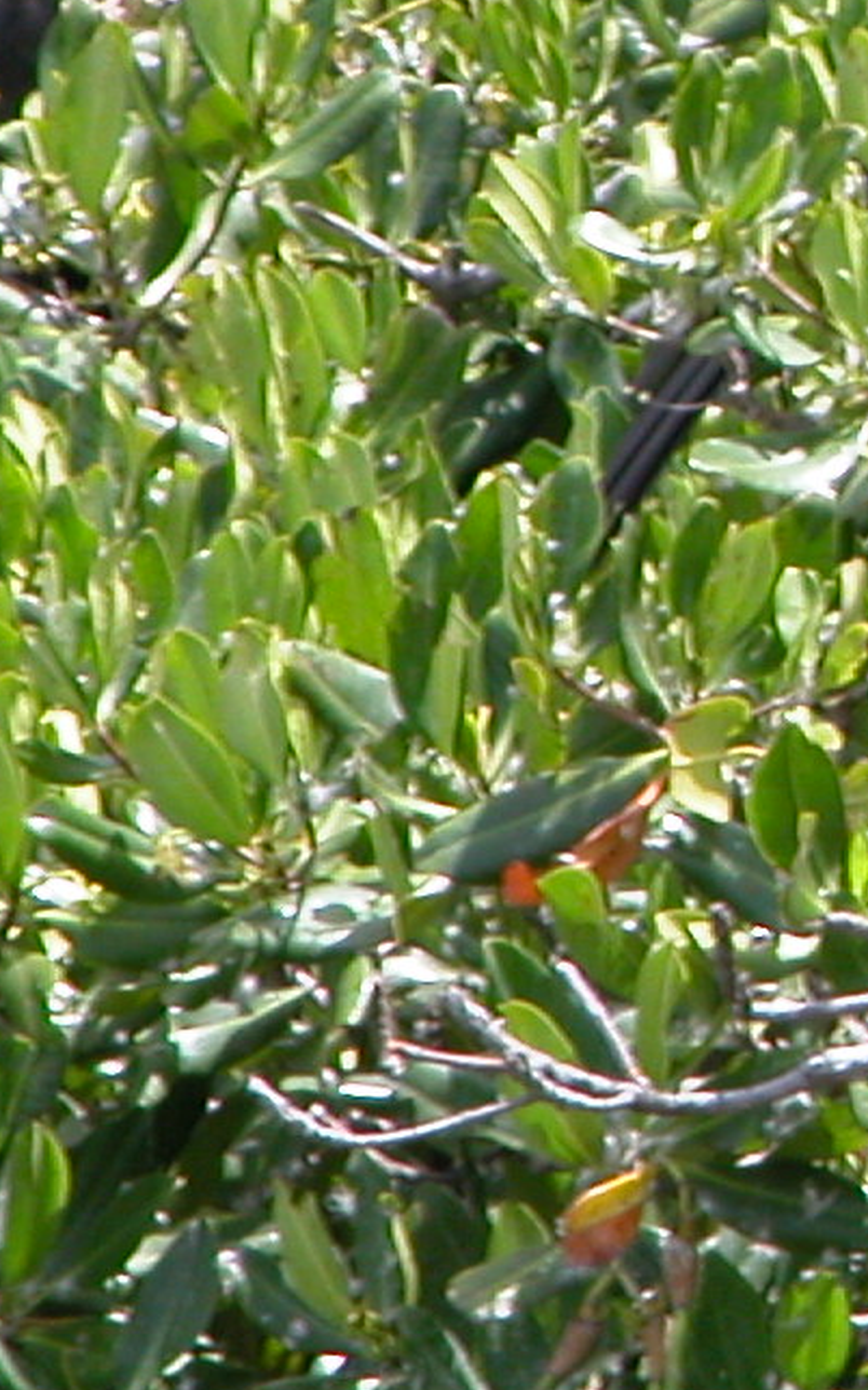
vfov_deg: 1.8
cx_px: 2282
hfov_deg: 1.1
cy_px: -47
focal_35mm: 1163
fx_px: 44058
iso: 100
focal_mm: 71.2
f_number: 5.3
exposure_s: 1/228
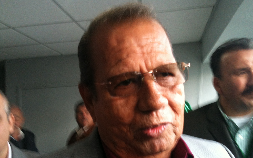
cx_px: 129
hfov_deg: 51.5
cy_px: 95
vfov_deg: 33.5
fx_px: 262
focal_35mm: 38
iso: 64
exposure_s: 1/20
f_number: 2.8
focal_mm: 3.85
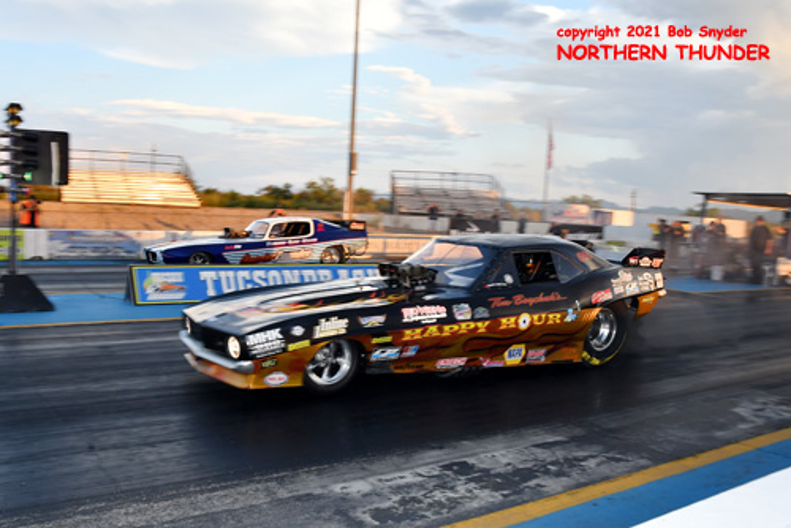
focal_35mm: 24
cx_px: 396
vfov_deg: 53.2
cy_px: 264
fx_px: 528
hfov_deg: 73.7
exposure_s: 1/250
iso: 320
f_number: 5.6
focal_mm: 16
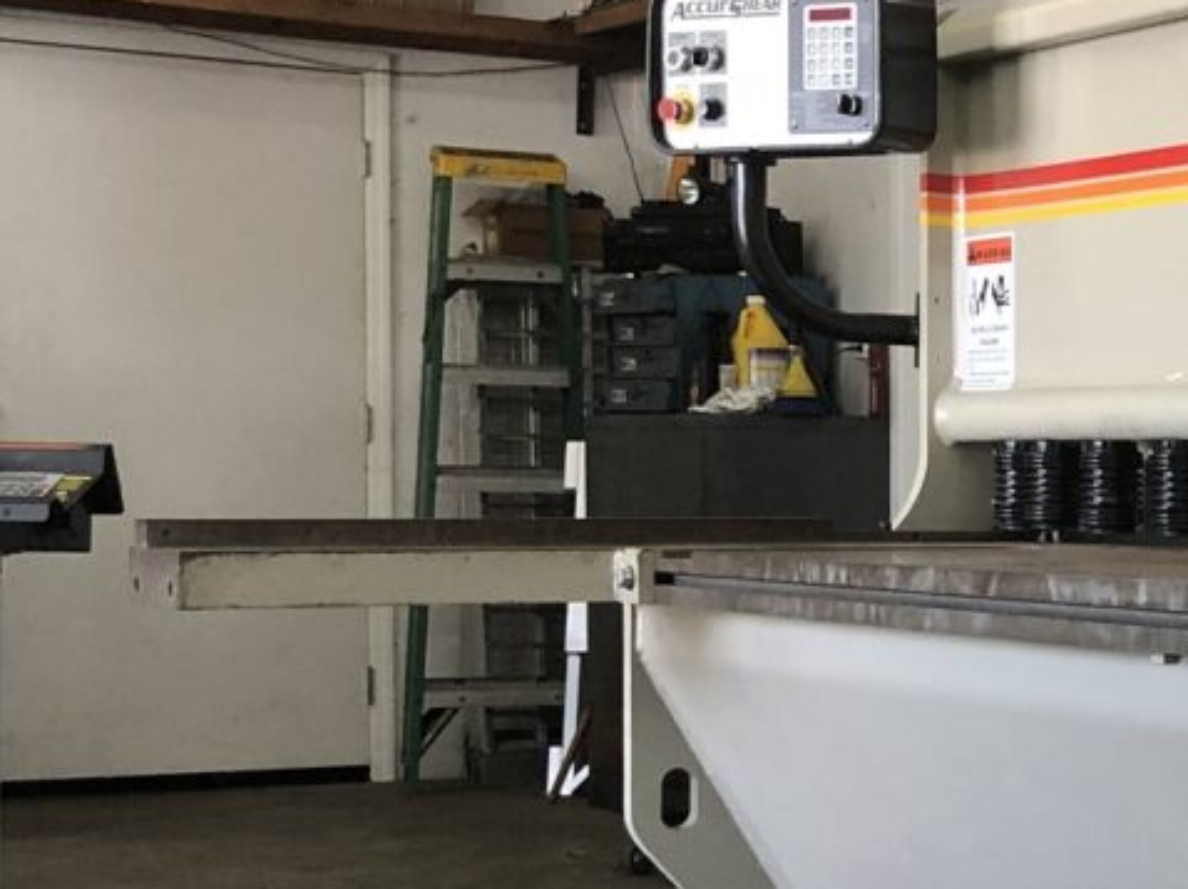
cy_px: 626
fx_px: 3087
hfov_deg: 18.8
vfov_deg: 16.3
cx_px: 1867
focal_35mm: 90
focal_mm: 3.99
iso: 25
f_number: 1.8
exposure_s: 1/30
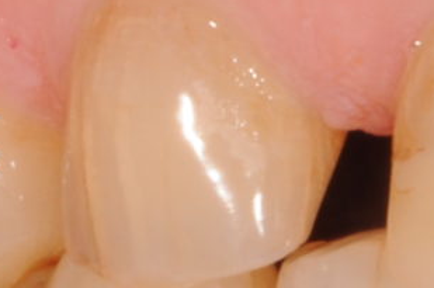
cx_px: 722
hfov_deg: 2.0
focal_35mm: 1043
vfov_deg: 1.3
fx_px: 12558
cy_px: 266
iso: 200
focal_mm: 105
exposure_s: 1/80
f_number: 32
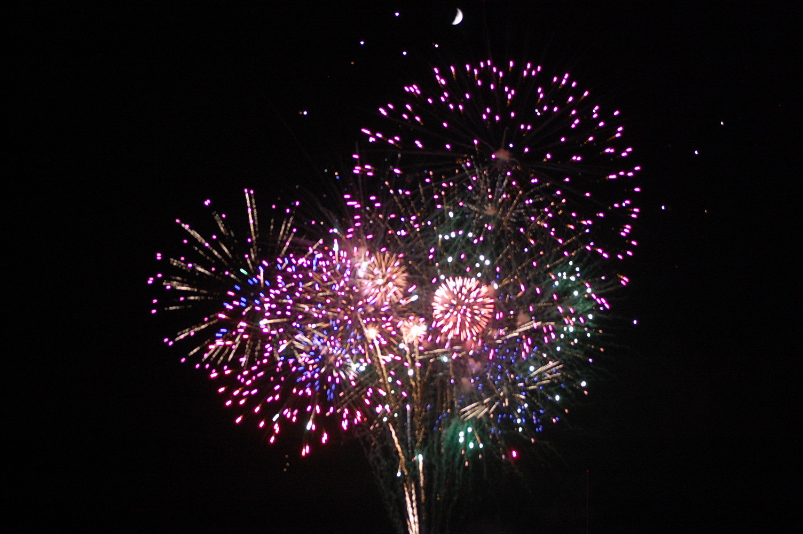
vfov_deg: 16.5
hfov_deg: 24.6
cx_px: 402
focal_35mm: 82
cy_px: 267
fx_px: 1839
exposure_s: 1/25
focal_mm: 55
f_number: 4
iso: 800
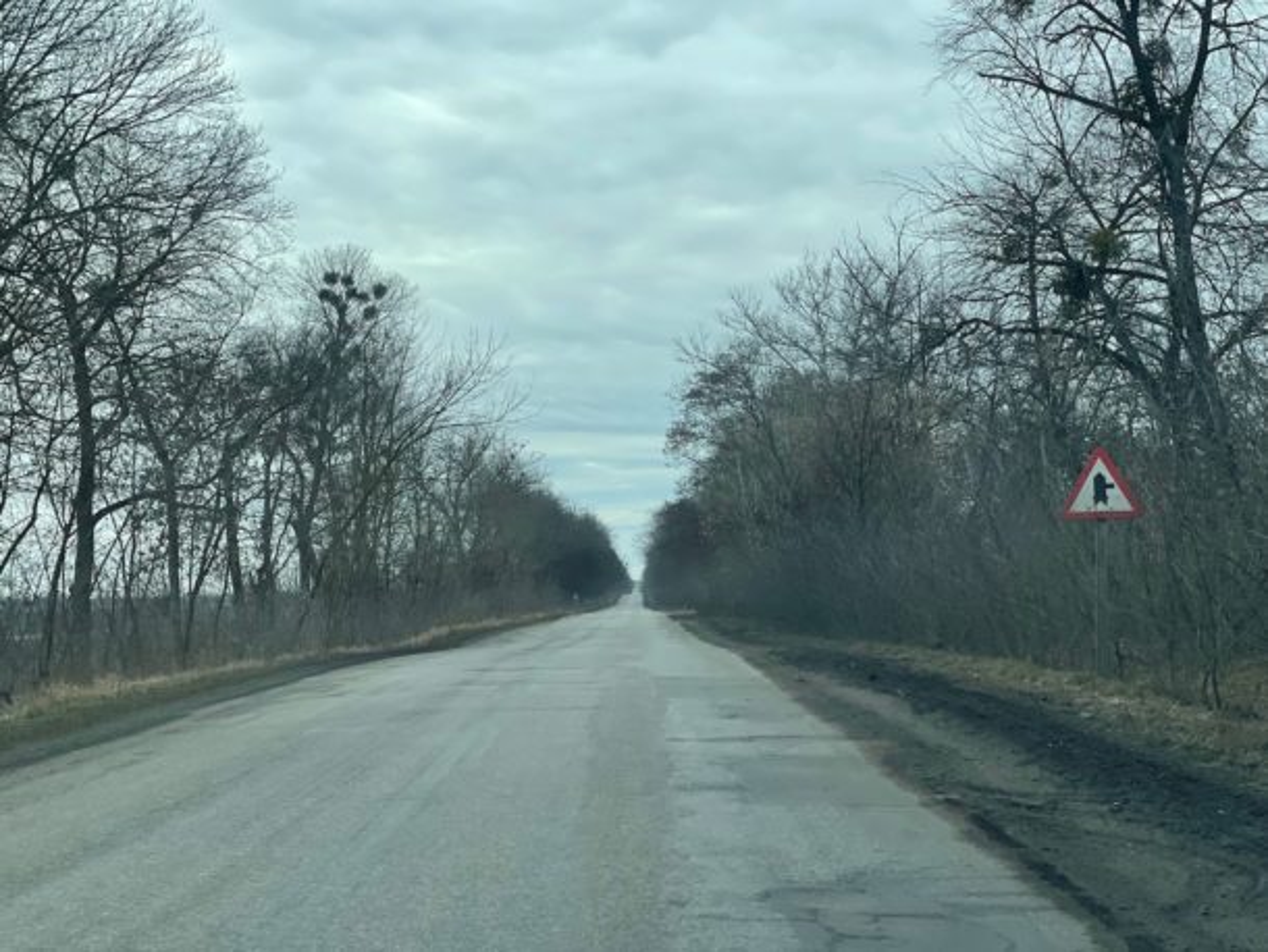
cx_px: 634
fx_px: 2345
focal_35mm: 64
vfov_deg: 22.9
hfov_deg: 30.3
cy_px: 476
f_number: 2.2
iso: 20
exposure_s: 1/637
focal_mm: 7.5
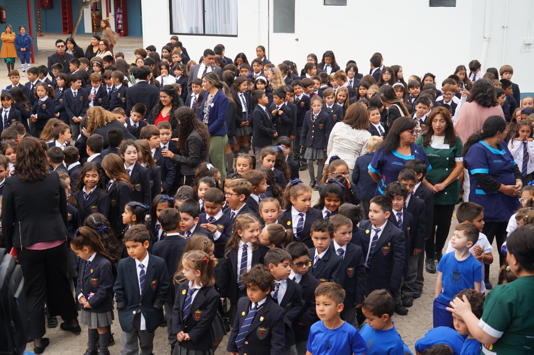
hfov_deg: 41.9
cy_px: 178
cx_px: 267
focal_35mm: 47
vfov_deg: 28.6
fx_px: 697
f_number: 4.5
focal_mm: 47
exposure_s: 1/160
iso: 250
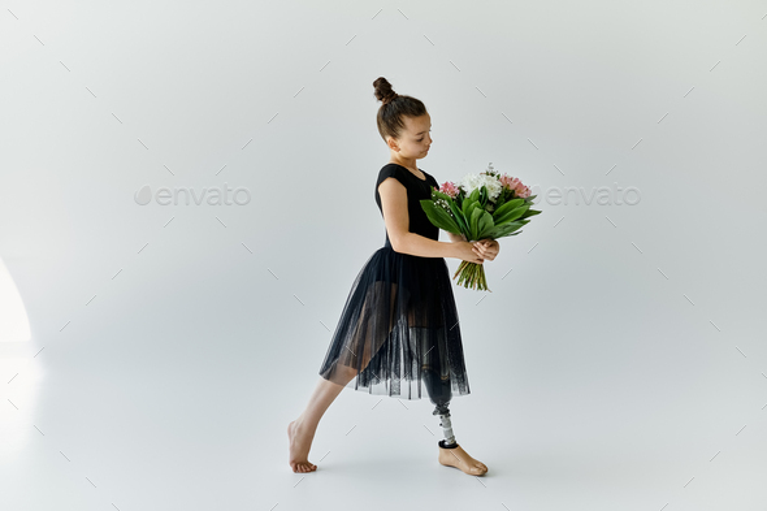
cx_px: 384
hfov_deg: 54.4
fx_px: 745
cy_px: 256
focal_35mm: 35
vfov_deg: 37.8
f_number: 3.2
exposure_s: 1/400
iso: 400
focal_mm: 35
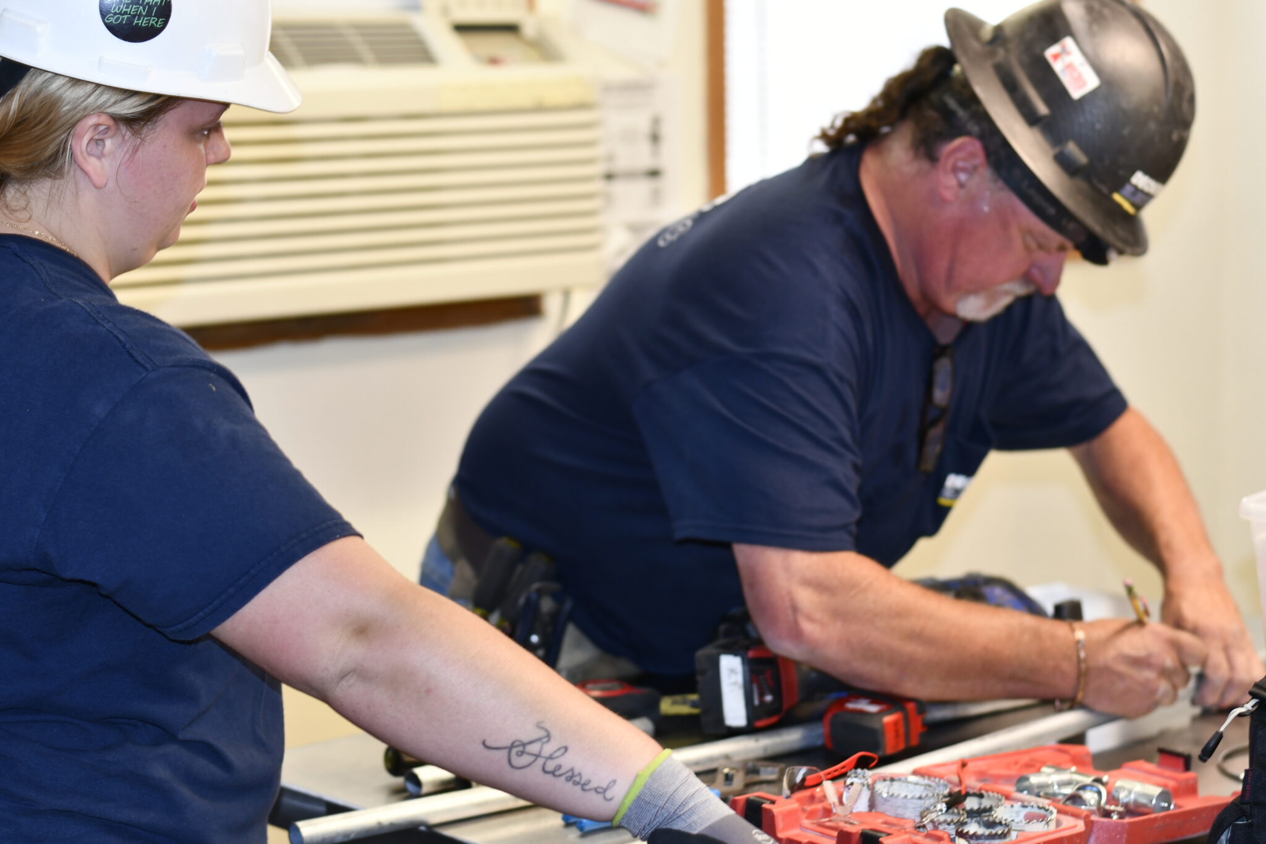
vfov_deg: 18.2
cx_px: 633
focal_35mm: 75
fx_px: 2637
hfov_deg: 27.0
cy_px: 422
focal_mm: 50
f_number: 2.8
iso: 400
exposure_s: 1/60
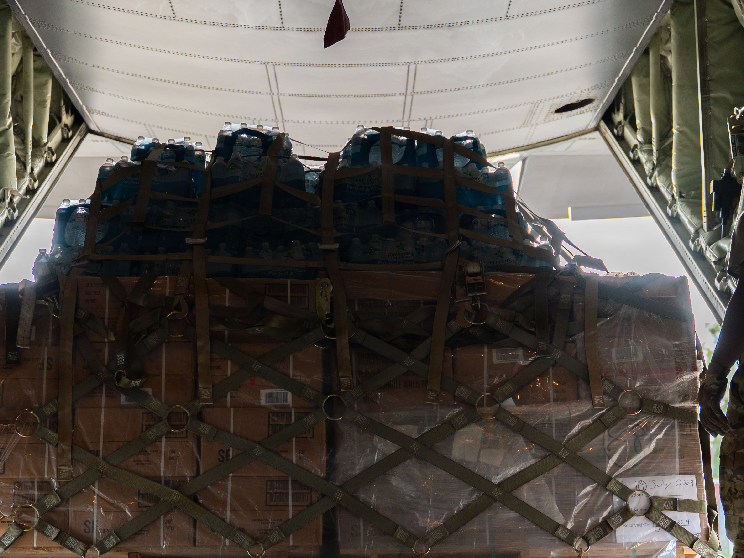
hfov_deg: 23.8
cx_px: 366
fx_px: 1763
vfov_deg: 17.9
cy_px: 398
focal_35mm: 82
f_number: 2.8
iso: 125
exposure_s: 1/200
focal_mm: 44
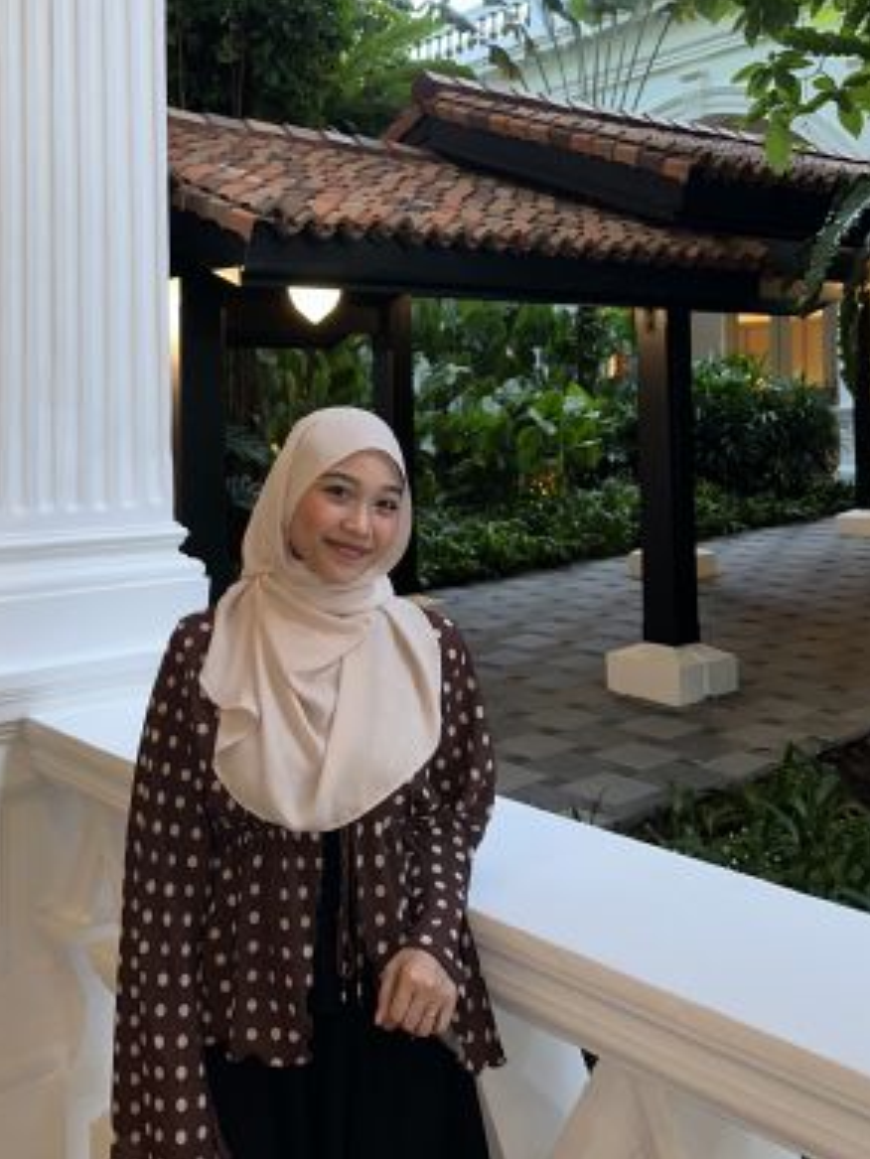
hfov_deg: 38.4
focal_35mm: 37
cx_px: 319
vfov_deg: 49.3
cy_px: 390
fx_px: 1239
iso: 80
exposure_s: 1/24
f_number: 1.78
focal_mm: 6.86
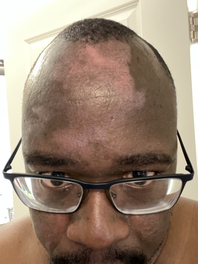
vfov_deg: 60.0
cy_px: 132
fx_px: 229
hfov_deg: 46.8
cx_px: 99
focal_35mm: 30
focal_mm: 2.71
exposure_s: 1/17
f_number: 2.2
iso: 640
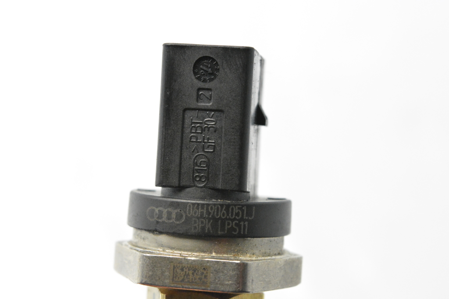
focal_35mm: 82
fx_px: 1029
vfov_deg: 16.5
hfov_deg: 24.6
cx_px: 224
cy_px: 150
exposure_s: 1/400
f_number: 10
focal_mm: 55
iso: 6400
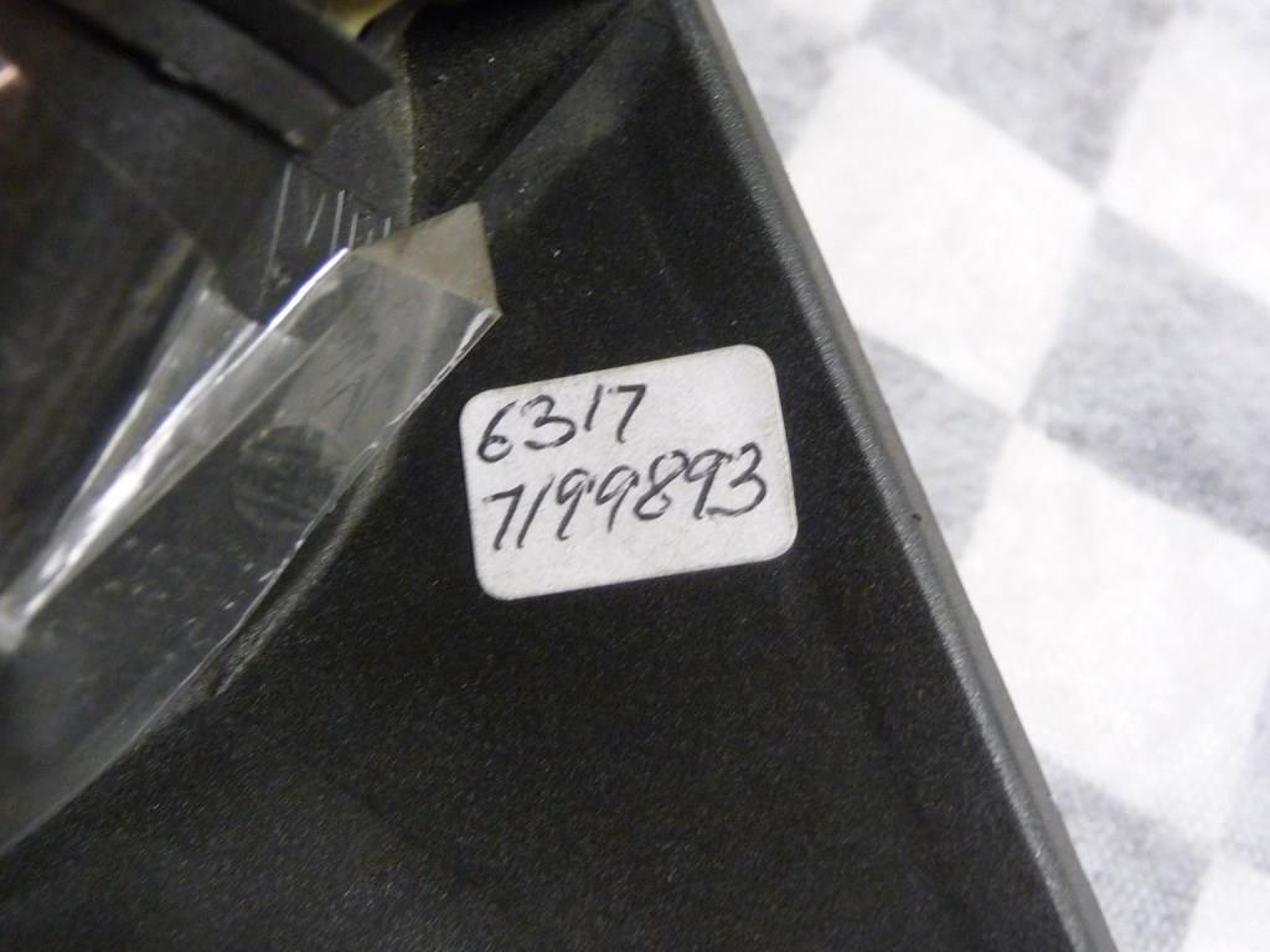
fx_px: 1578
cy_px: 476
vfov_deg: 33.6
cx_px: 635
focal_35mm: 43
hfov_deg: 43.9
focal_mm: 5.3
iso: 400
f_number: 3.5
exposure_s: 1/25
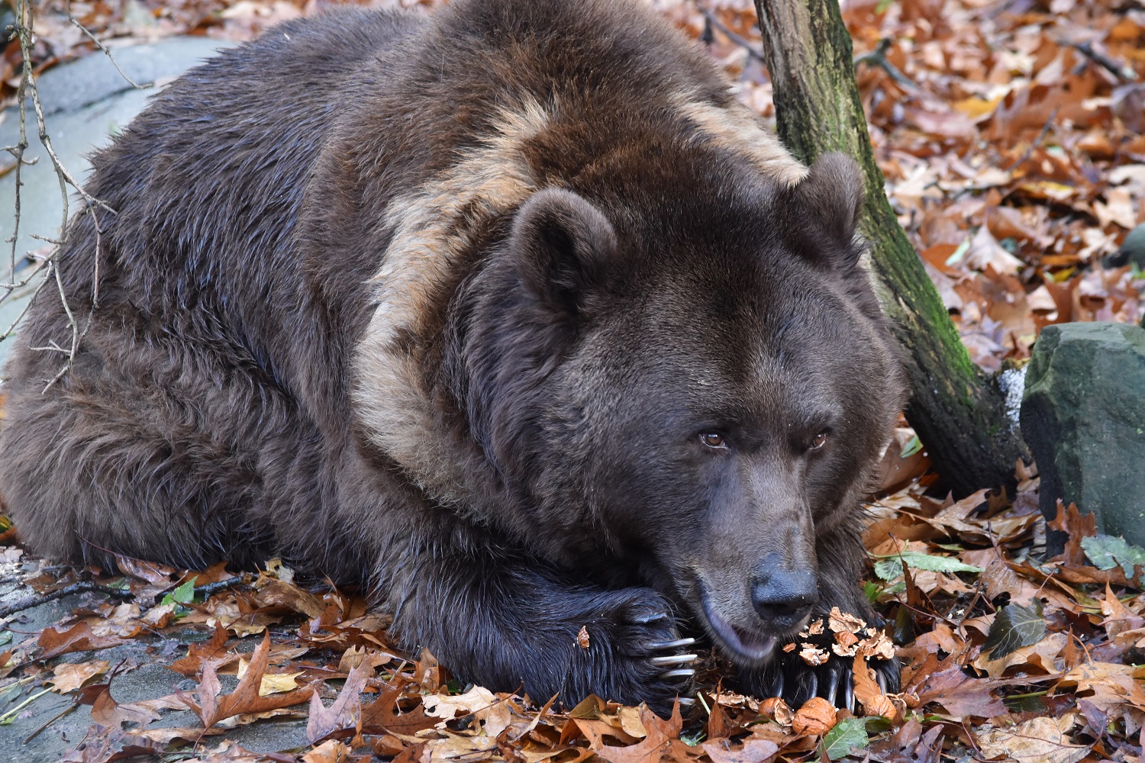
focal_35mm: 195
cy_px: 382
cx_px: 572
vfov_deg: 7.0
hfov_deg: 10.5
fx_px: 6202
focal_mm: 130
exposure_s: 1/60
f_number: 8
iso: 1000
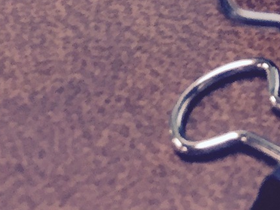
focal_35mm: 169
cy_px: -177
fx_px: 1367
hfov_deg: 10.1
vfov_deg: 8.4
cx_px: 692
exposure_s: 1/30
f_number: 2.2
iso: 64
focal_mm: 4.15
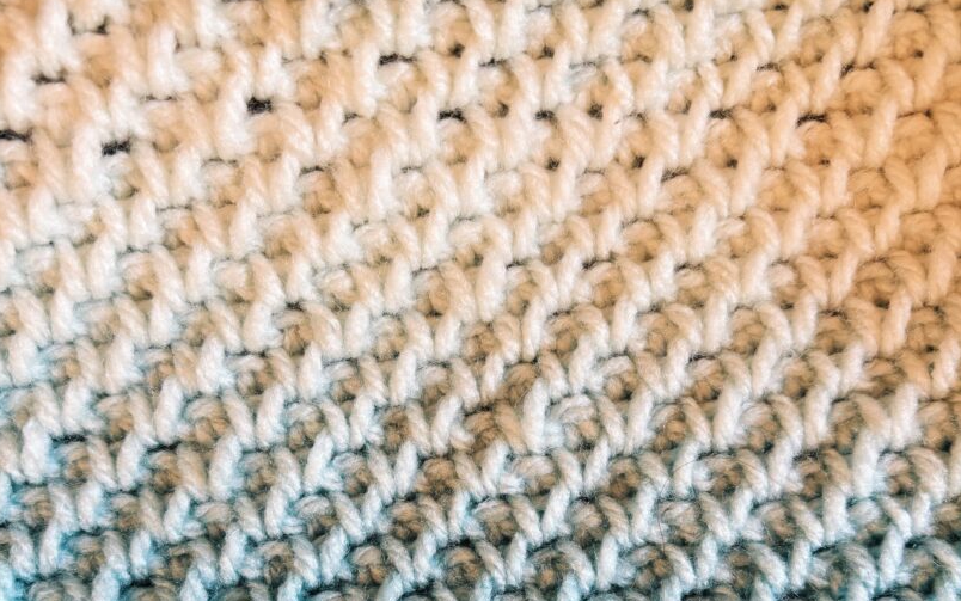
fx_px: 969
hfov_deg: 52.7
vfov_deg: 33.4
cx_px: 480
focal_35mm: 37
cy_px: 487
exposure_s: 1/60
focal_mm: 5.96
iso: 100
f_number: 1.6
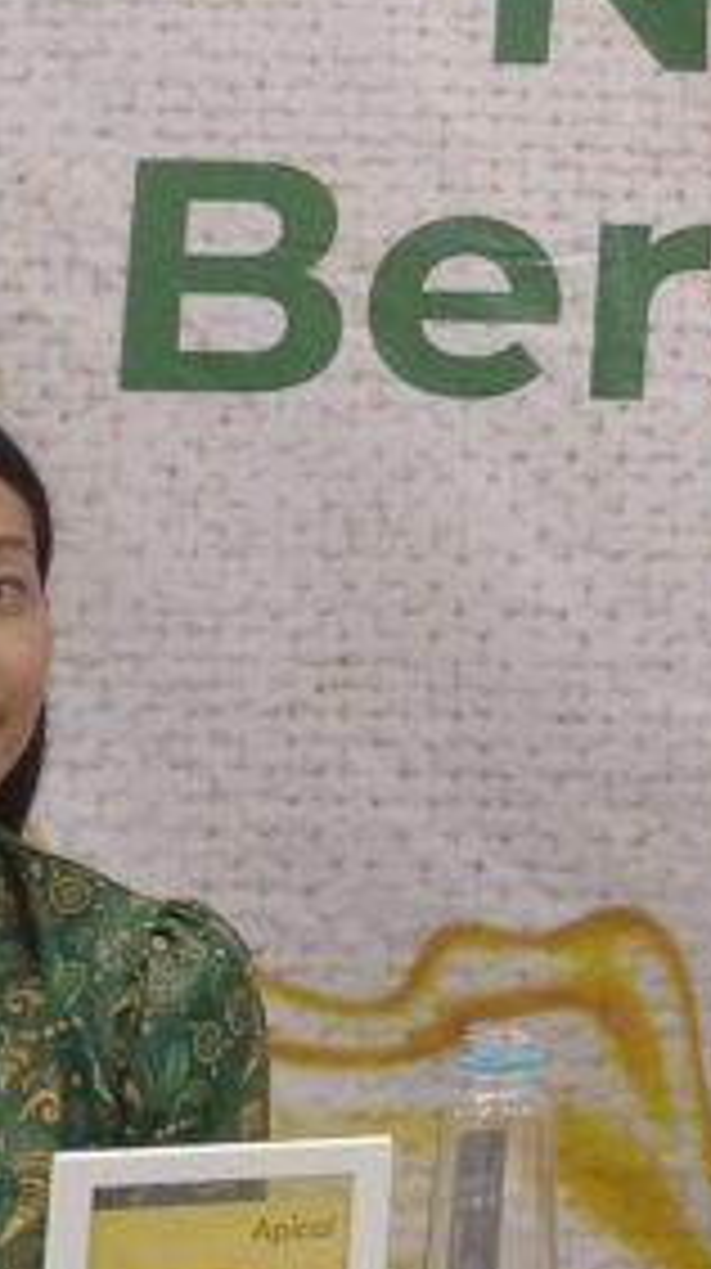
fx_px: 3328
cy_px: 81
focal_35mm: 99
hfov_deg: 11.3
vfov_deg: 21.0
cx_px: 1278
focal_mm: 4.65
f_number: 1.8
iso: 200
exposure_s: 1/50
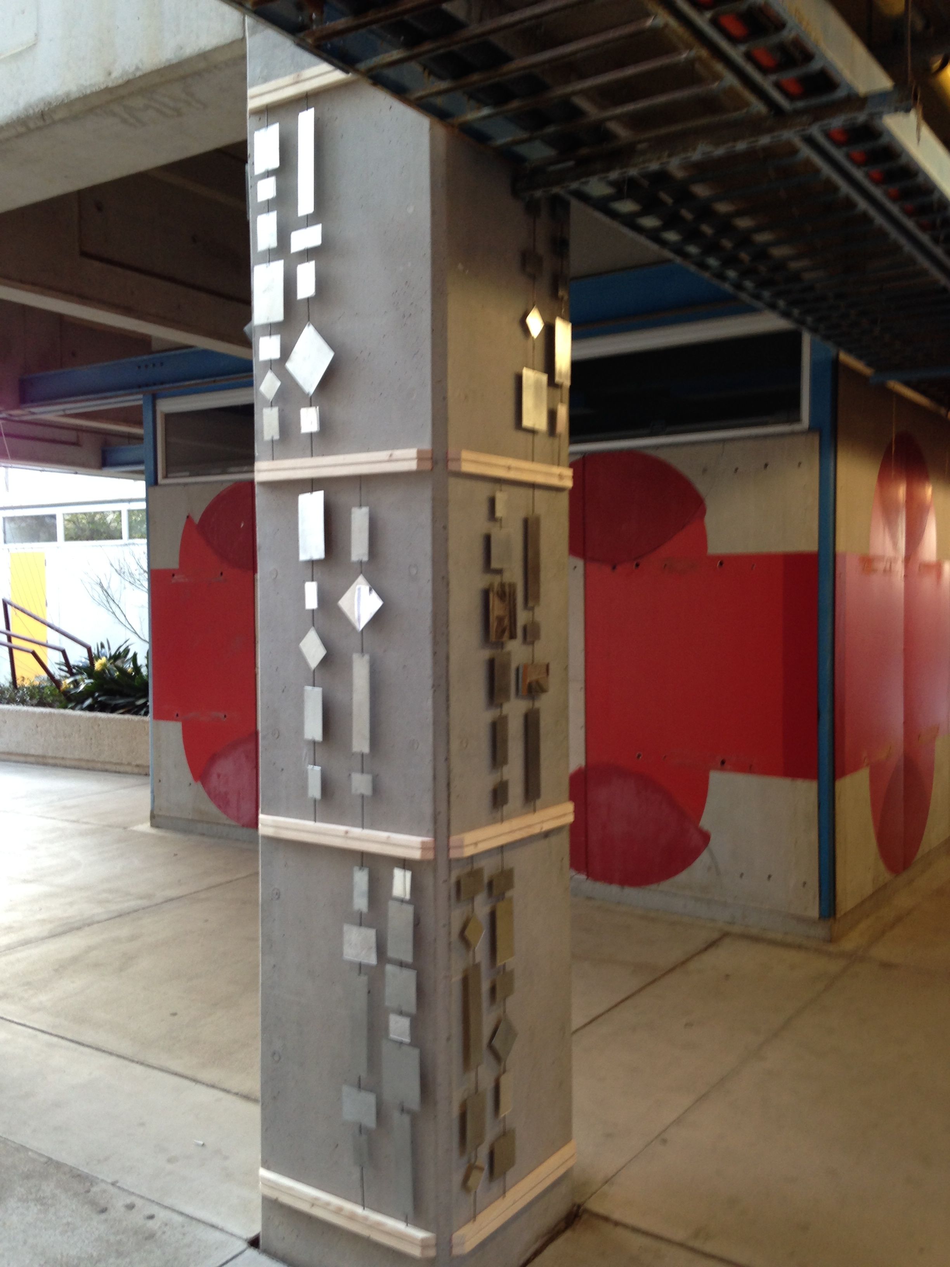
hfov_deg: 42.9
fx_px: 1208
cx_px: 475
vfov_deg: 55.4
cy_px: 634
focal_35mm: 33
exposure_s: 1/20
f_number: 2.4
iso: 64
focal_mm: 4.12
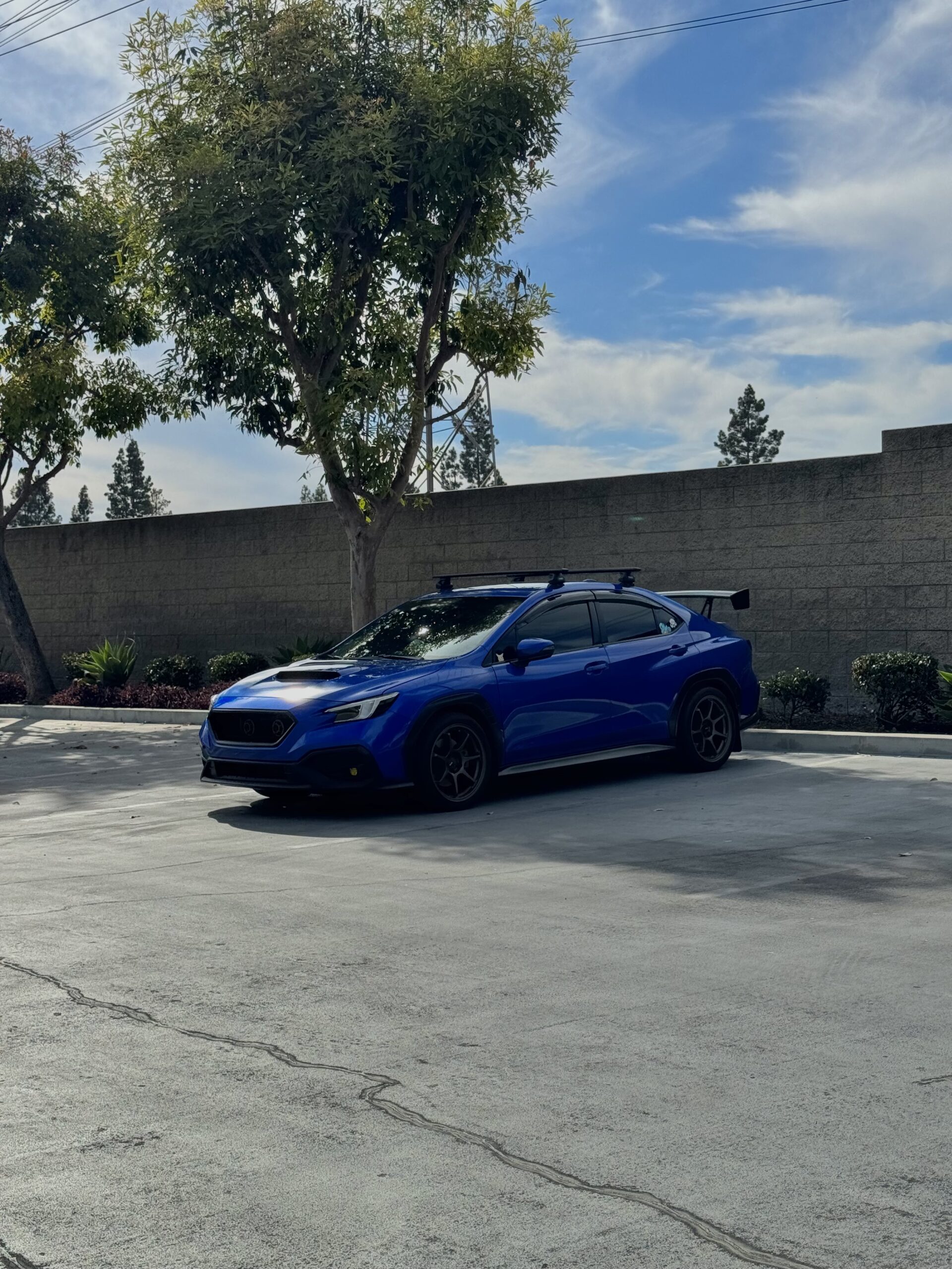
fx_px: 1760
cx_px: 476
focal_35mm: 48
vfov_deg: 39.7
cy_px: 634
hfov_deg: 30.3
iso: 64
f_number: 1.78
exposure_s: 1/7937
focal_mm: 6.86
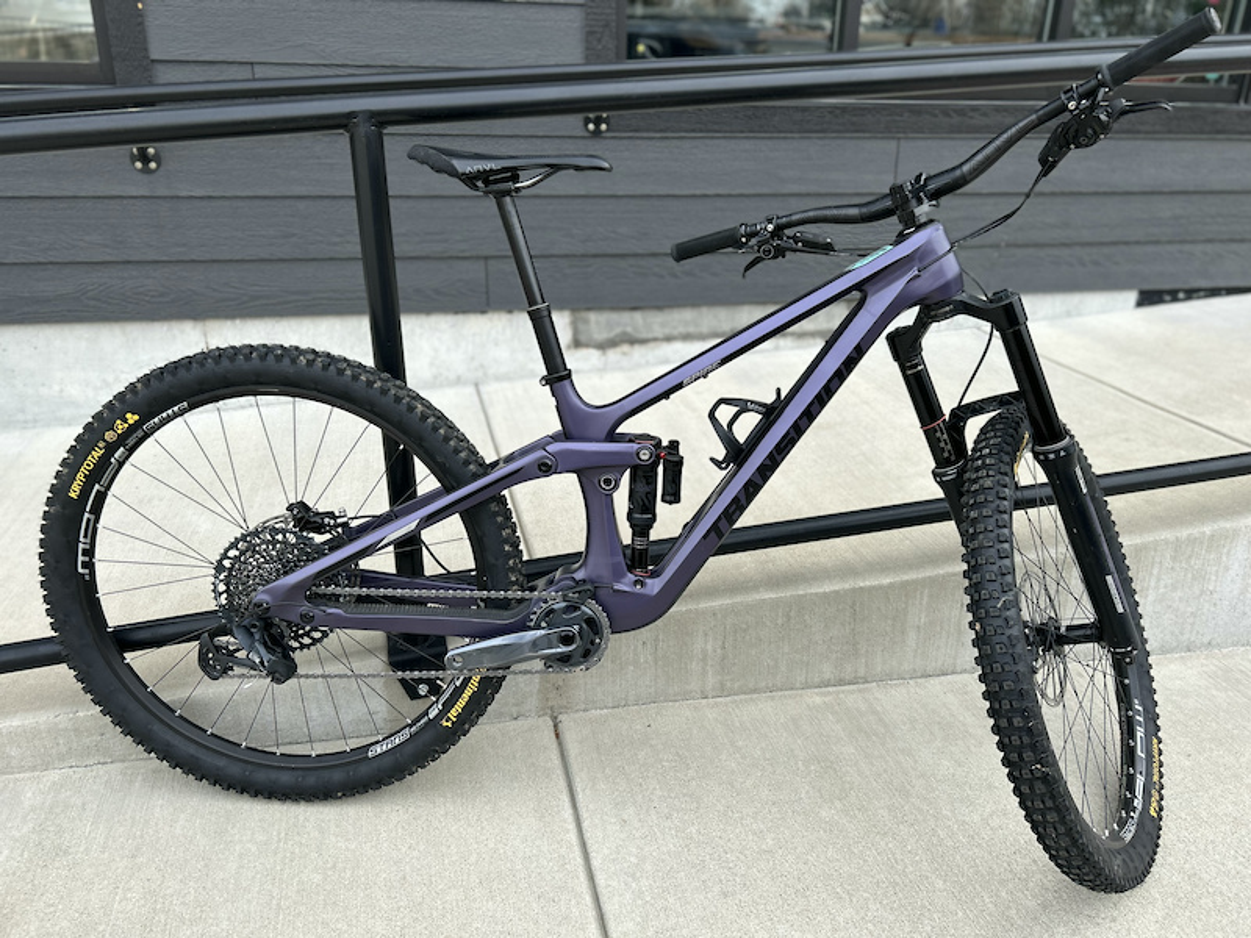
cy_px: 469
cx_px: 626
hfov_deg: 67.3
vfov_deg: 53.1
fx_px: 940
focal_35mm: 26
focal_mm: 5.7
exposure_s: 1/718
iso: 50
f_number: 1.5
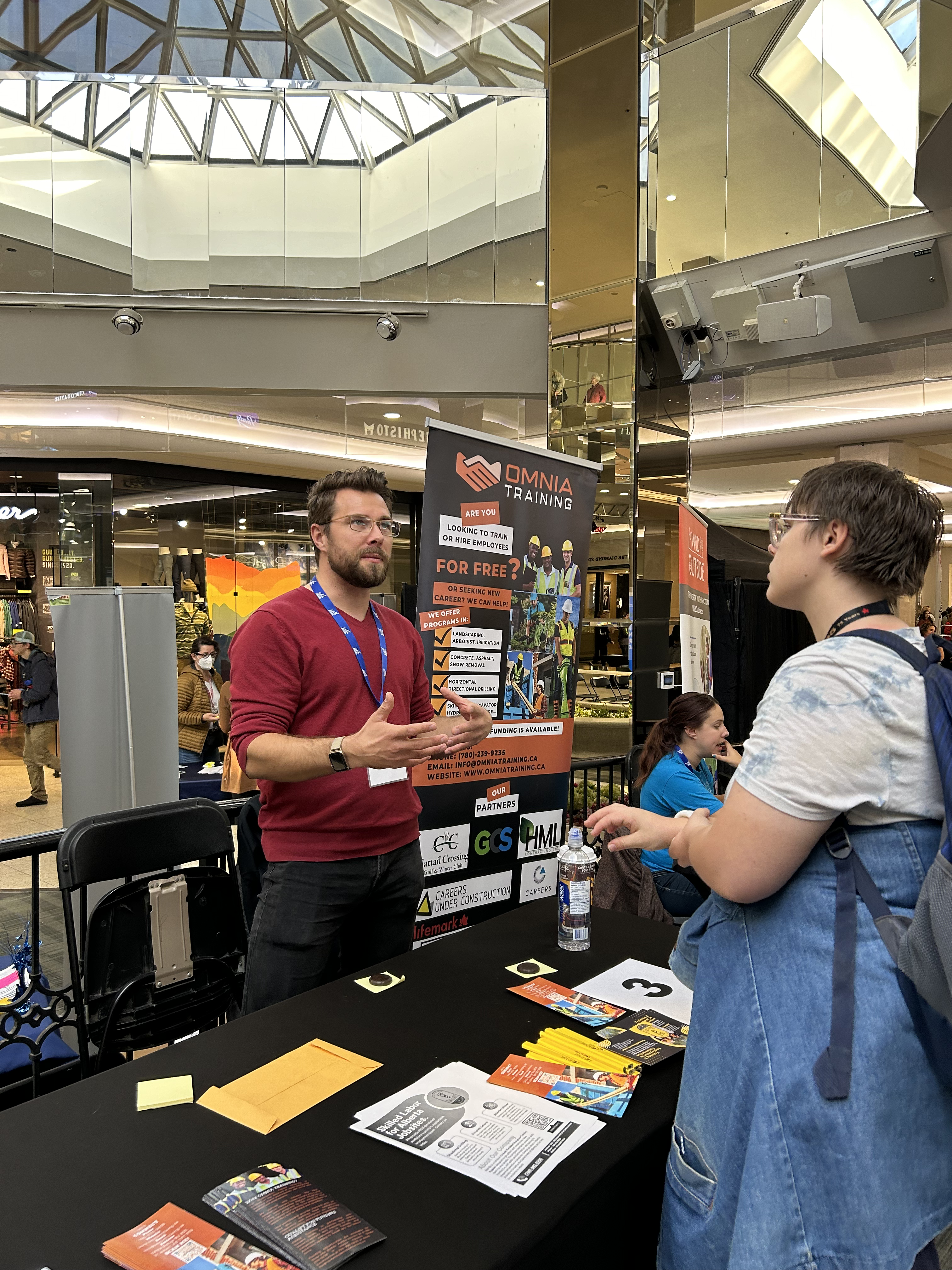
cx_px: 476
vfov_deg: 67.3
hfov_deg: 53.1
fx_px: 953
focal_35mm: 26
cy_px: 635
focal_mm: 5.7
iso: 125
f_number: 1.5
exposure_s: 1/120
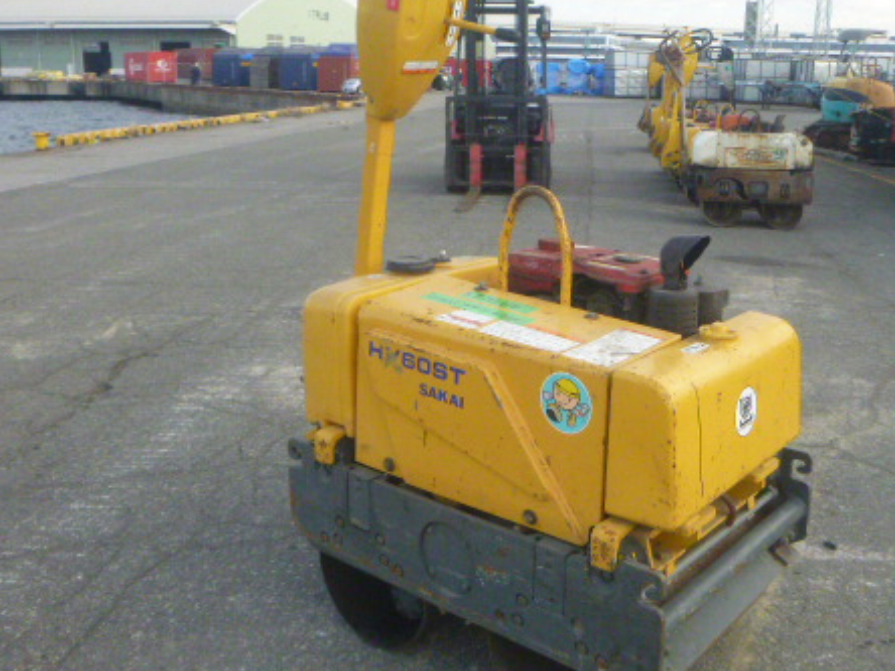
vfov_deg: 39.5
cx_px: 548
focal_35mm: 36
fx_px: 931
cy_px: 278
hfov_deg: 50.9
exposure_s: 1/640
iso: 400
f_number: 9
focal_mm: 4.5
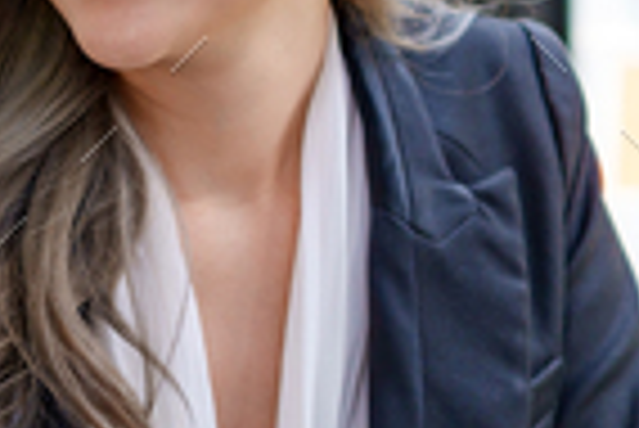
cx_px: -328
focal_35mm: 353
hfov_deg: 5.8
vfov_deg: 3.9
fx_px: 6272
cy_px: 83
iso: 250
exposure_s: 1/250
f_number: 2
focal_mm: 85
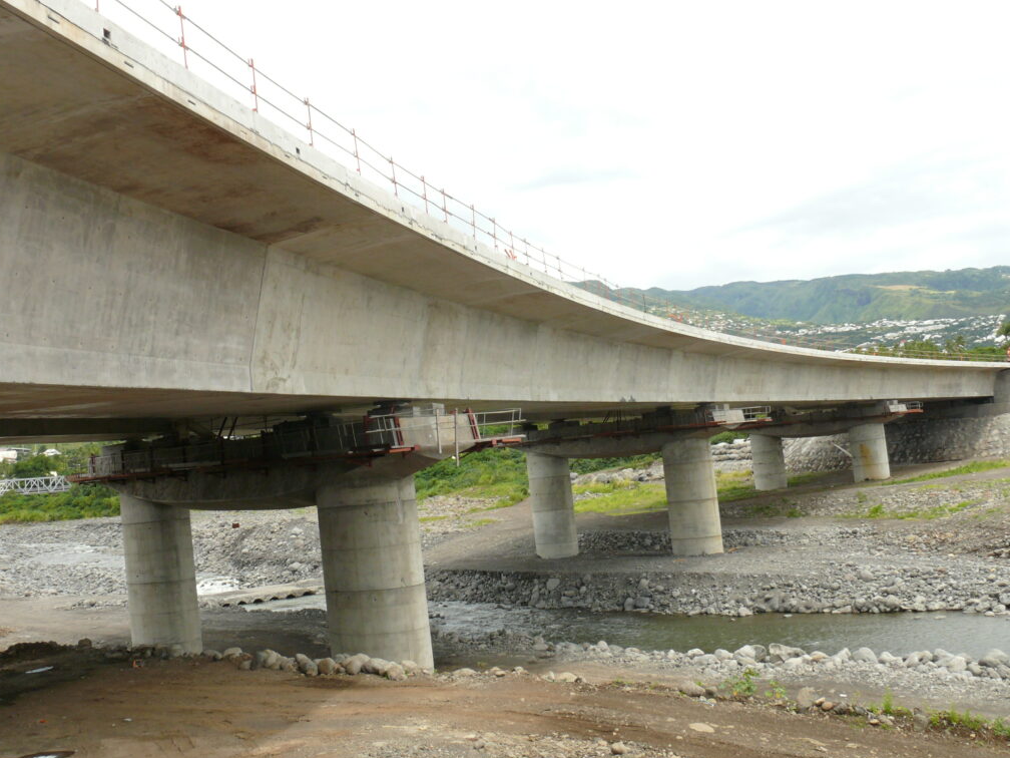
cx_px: 481
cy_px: 337
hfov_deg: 46.8
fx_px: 1167
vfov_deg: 35.9
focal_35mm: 40
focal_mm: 7.4
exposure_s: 1/250
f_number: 5.6
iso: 100
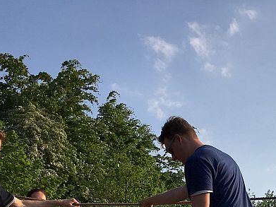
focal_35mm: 76
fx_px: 606
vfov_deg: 18.1
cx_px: 262
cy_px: 265
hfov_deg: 24.7
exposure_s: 1/2024
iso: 25
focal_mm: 4.15
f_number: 2.2
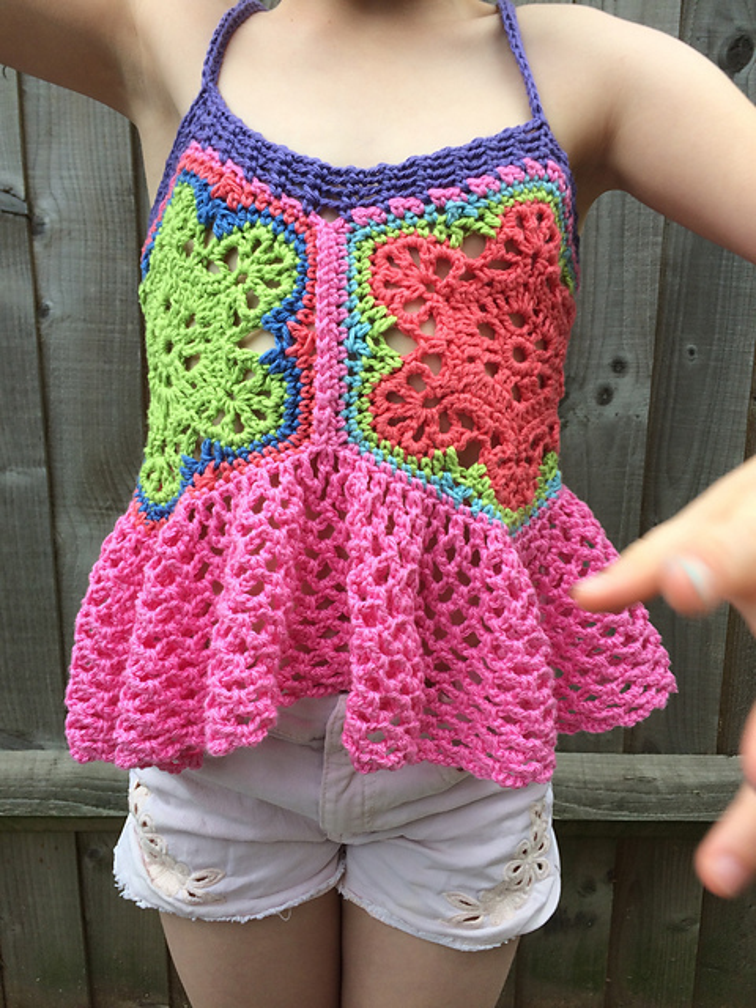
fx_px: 844
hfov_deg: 48.2
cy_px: 504
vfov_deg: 61.7
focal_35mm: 29
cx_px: 378
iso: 32
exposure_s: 1/180
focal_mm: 4.15
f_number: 2.2
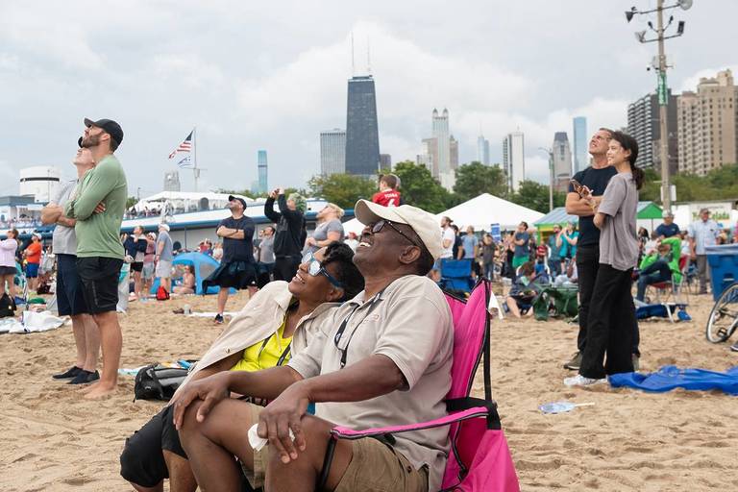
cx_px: 369
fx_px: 902
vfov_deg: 30.5
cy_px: 246
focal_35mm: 44
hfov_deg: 44.5
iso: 400
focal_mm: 44
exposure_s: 1/800
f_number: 5.6
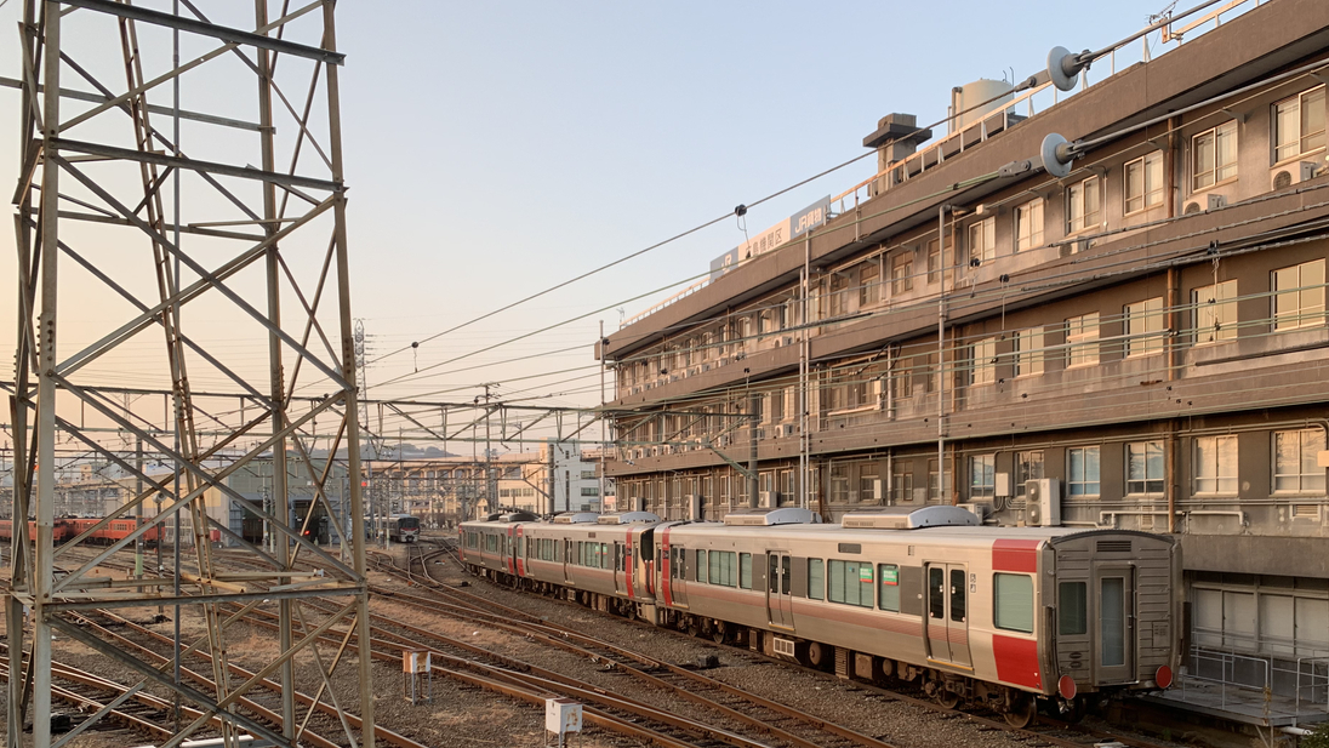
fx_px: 1093
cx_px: 714
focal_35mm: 31
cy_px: 510
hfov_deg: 62.5
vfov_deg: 37.3
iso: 25
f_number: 1.8
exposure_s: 1/130
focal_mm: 4.25
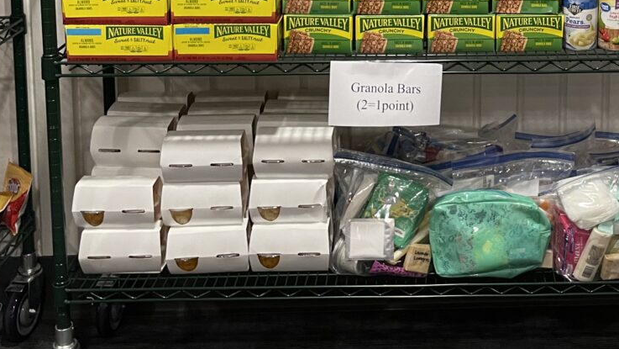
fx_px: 969
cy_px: -92
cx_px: 472
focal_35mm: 59
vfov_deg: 19.0
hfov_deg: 34.6
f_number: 1.6
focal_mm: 4.2
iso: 200
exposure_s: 1/60
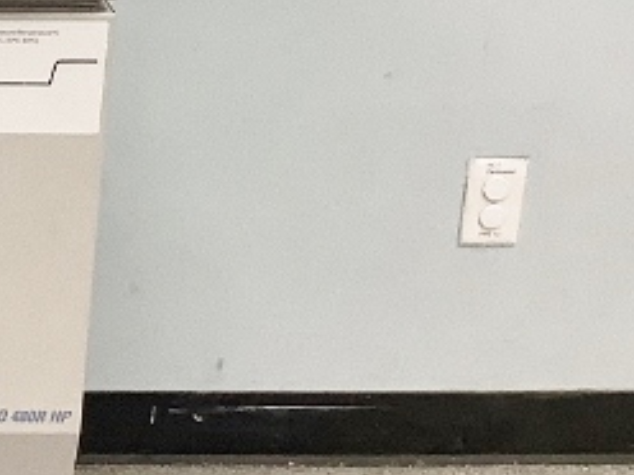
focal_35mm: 128
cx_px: -501
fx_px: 2344
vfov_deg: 11.6
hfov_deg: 13.8
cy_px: 130
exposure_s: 1/60
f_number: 2.4
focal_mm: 3.3
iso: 125
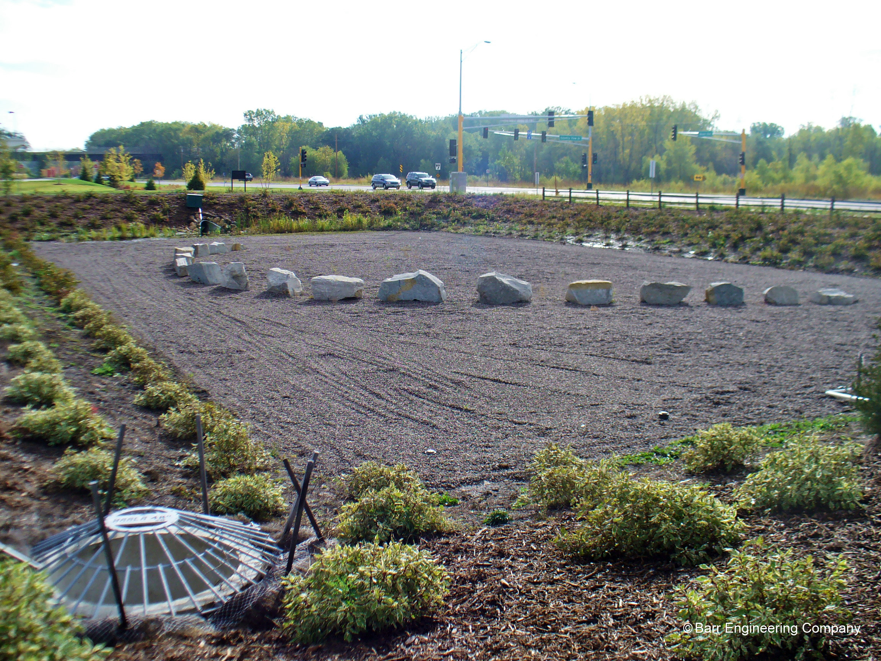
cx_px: 440
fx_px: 942
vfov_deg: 38.7
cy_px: 330
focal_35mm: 37
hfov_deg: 50.1
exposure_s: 1/200
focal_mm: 6.1
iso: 64
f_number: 5.6
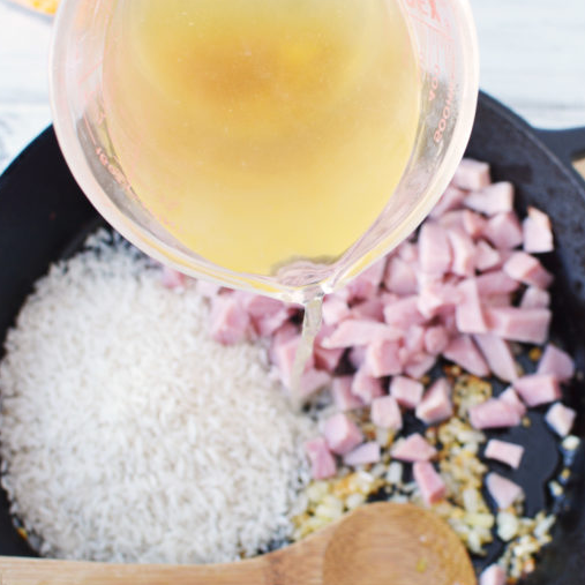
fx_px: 1293
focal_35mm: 68
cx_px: 390
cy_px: 294
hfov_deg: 25.4
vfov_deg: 25.5
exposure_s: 1/80
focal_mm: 35
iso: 400
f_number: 4
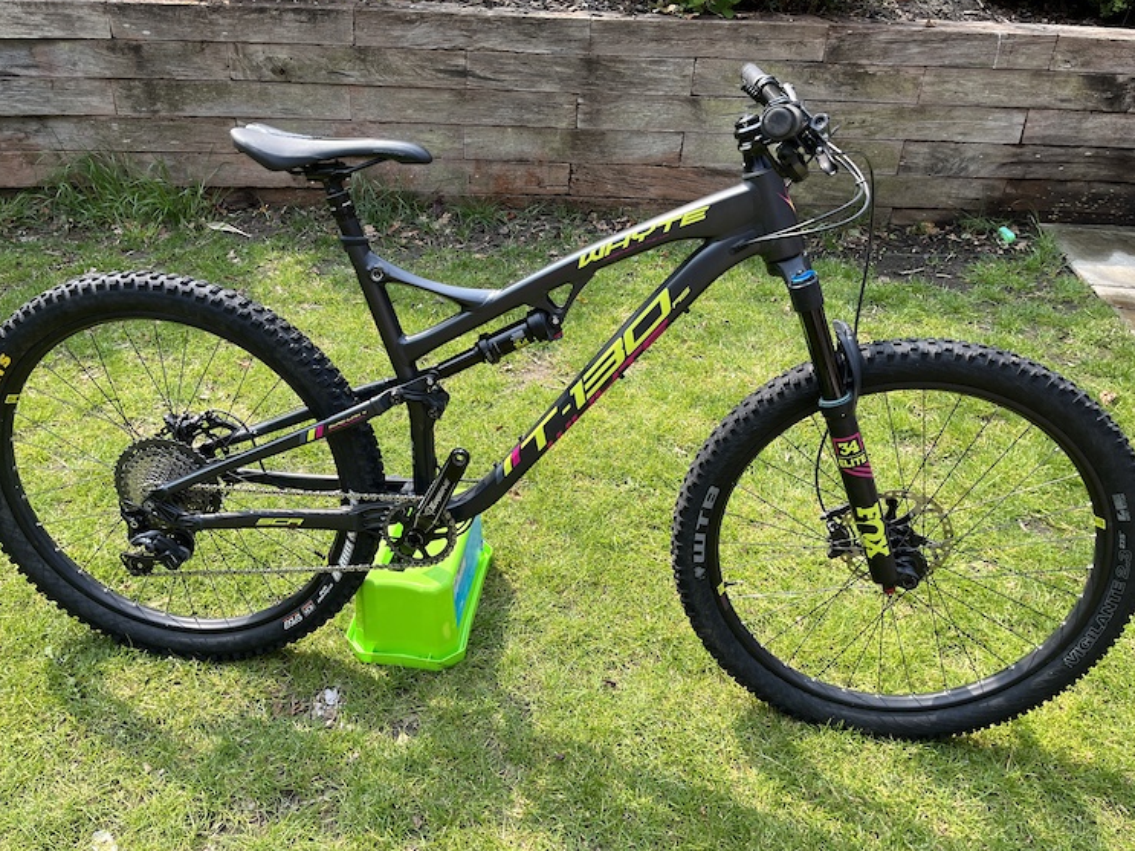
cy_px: 414
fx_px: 918
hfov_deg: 63.4
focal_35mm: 28
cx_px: 551
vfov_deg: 49.7
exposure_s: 1/625
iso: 50
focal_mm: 5.1
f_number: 1.6
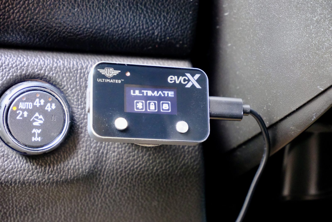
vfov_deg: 20.0
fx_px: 627
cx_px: 166
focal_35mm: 68
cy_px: 111
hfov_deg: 29.7
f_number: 5.6
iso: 6400
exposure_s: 1/34
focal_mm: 45
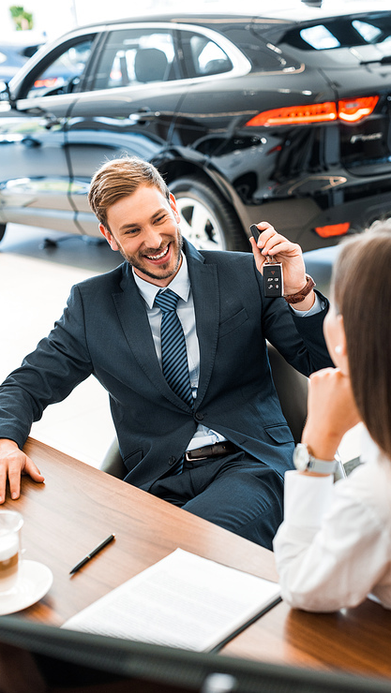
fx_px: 976
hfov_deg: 22.7
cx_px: 213
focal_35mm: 53
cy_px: 345
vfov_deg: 39.2
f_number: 3.5
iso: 500
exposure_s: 1/160
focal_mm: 50
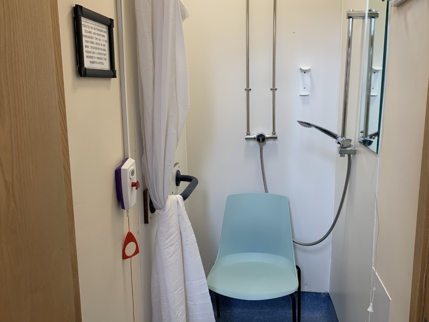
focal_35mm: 31
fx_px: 384
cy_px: 156
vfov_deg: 45.5
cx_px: 250
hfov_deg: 58.0
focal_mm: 4.25
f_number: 1.8
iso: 64
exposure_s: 1/50
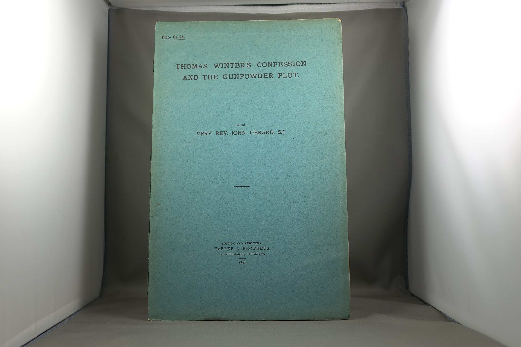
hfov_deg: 51.9
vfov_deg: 35.9
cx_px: 260
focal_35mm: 37
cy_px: 174
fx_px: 535
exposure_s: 1/80
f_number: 2.8
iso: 100
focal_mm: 13.65
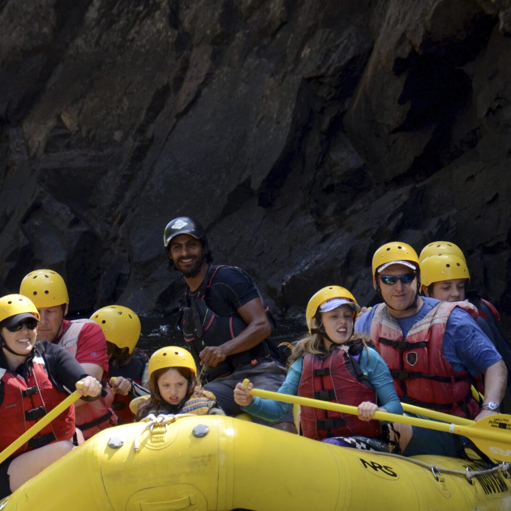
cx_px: 255
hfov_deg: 2.7
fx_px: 10906
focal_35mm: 653
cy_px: 347
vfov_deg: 2.7
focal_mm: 220
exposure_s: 1/320
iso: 800
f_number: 7.1
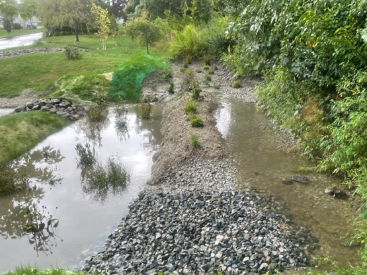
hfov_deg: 59.9
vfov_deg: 46.7
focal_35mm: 30
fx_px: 318
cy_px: 151
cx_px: 202
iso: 50
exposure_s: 1/121
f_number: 1.6
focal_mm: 4.2
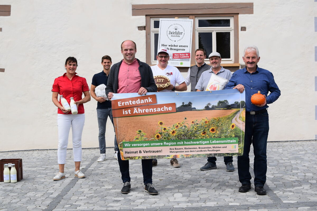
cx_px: 158
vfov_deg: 22.6
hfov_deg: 33.4
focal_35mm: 60
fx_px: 528
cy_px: 106
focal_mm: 40
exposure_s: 1/400
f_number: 10
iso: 200
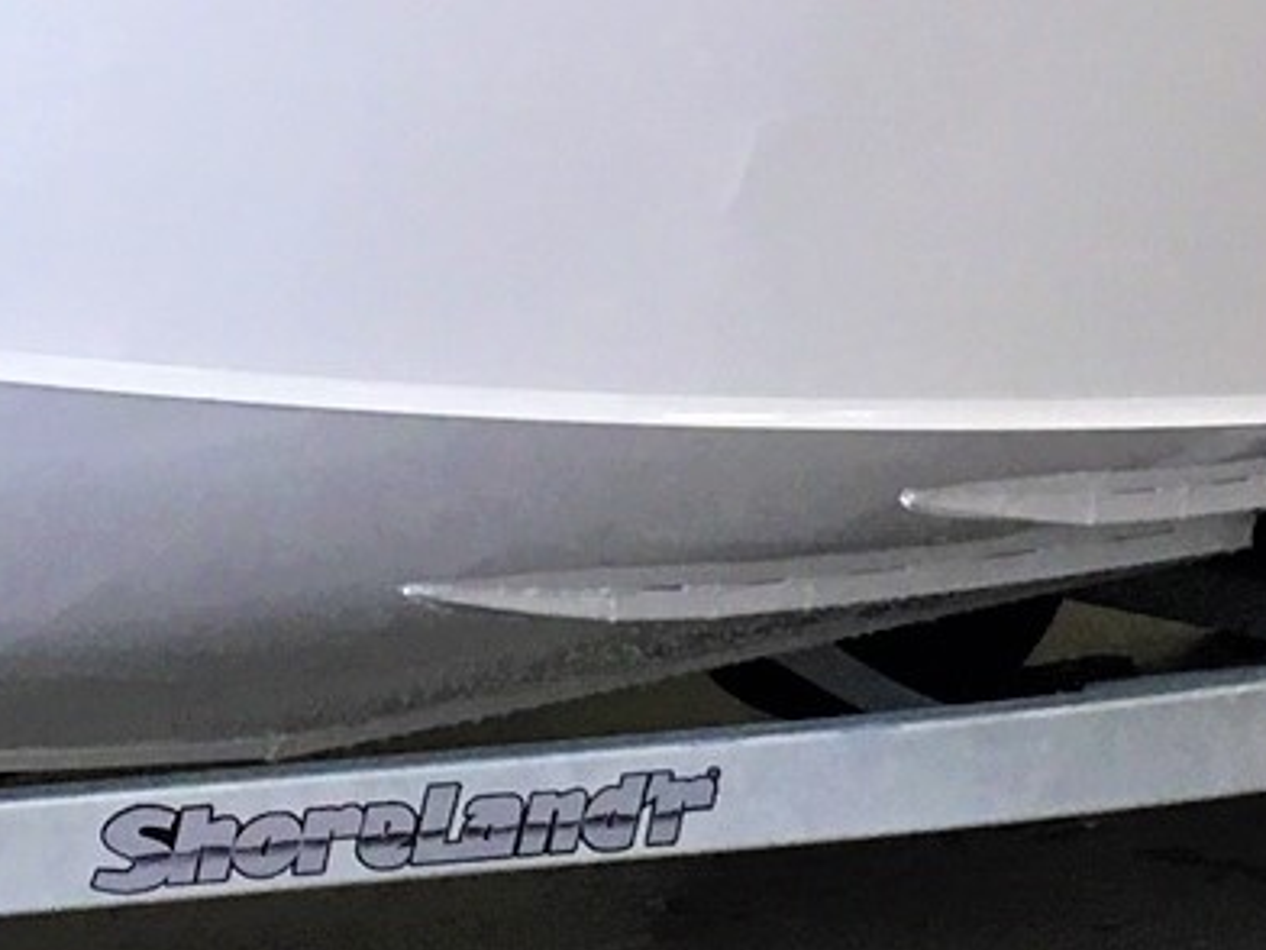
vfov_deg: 11.0
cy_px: -218
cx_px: 627
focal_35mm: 132
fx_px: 4828
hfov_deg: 14.9
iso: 40
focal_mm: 4.15
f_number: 2.2
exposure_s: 1/30
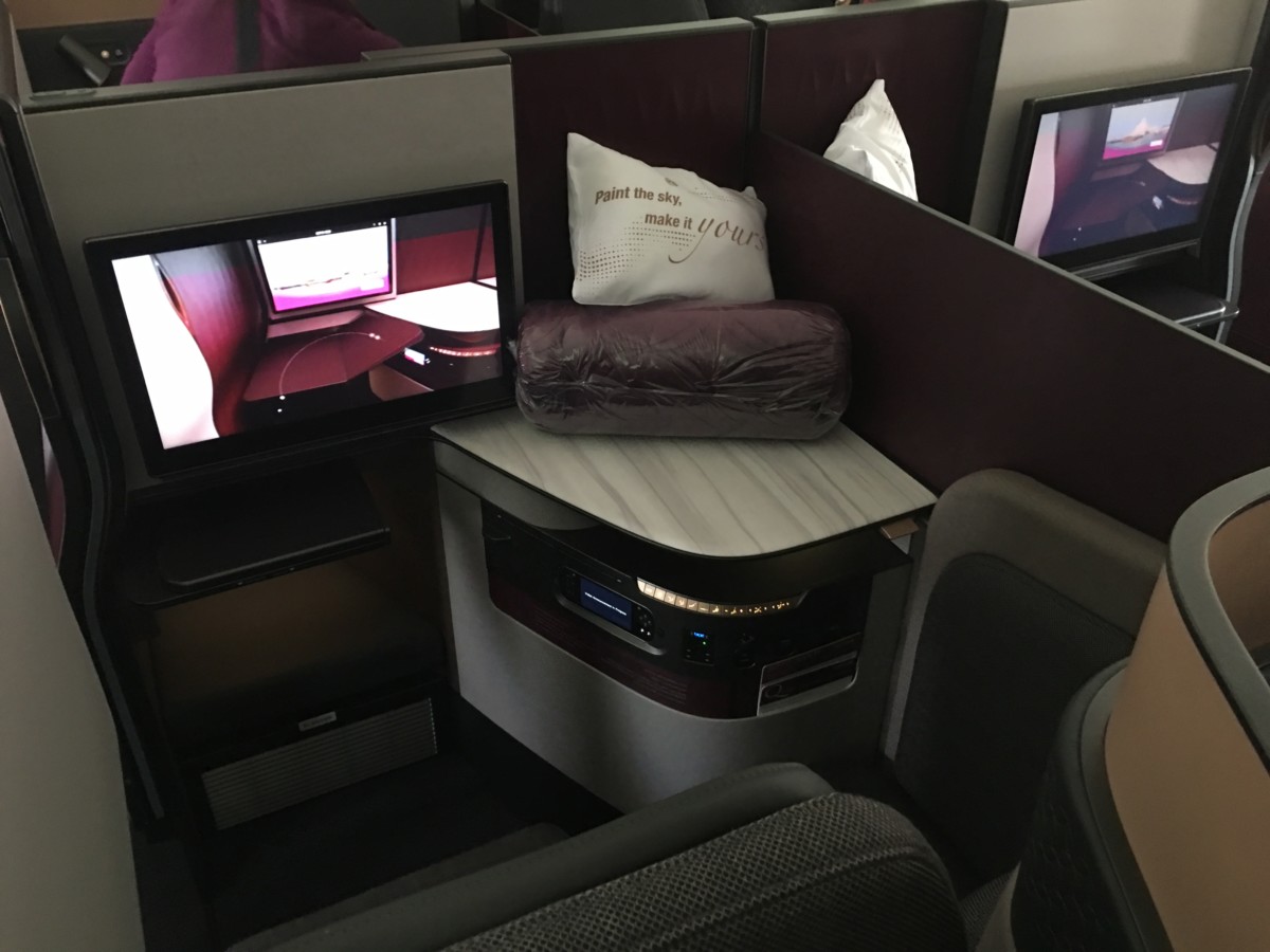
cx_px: 635
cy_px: 476
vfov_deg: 48.2
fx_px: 1064
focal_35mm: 29
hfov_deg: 61.7
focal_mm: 4.15
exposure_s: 1/8
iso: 125
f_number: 2.2
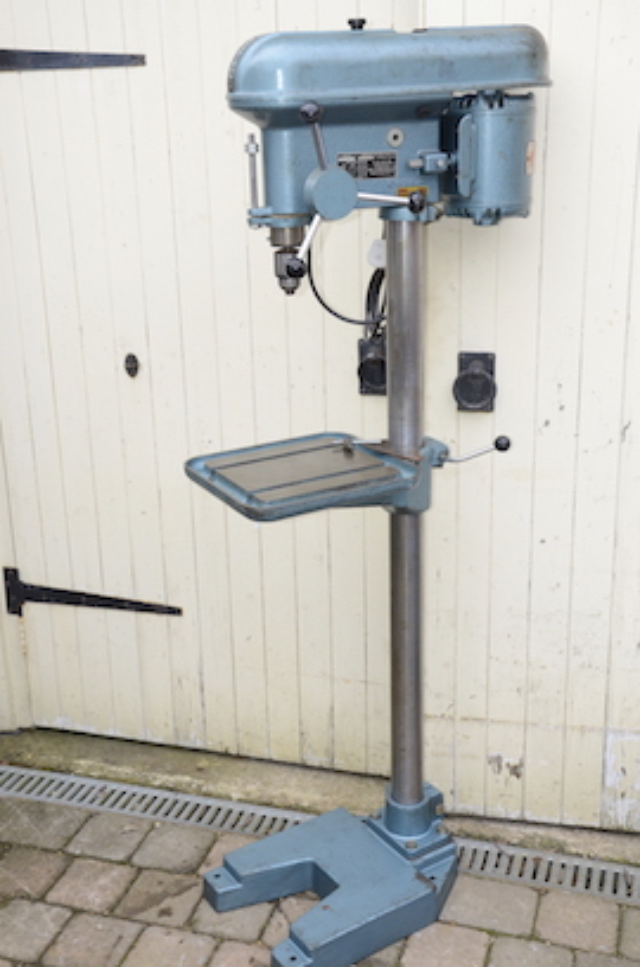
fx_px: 1206
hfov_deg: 29.7
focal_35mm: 45
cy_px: 484
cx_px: 320
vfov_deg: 43.7
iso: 800
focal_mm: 30
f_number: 9
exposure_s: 1/250
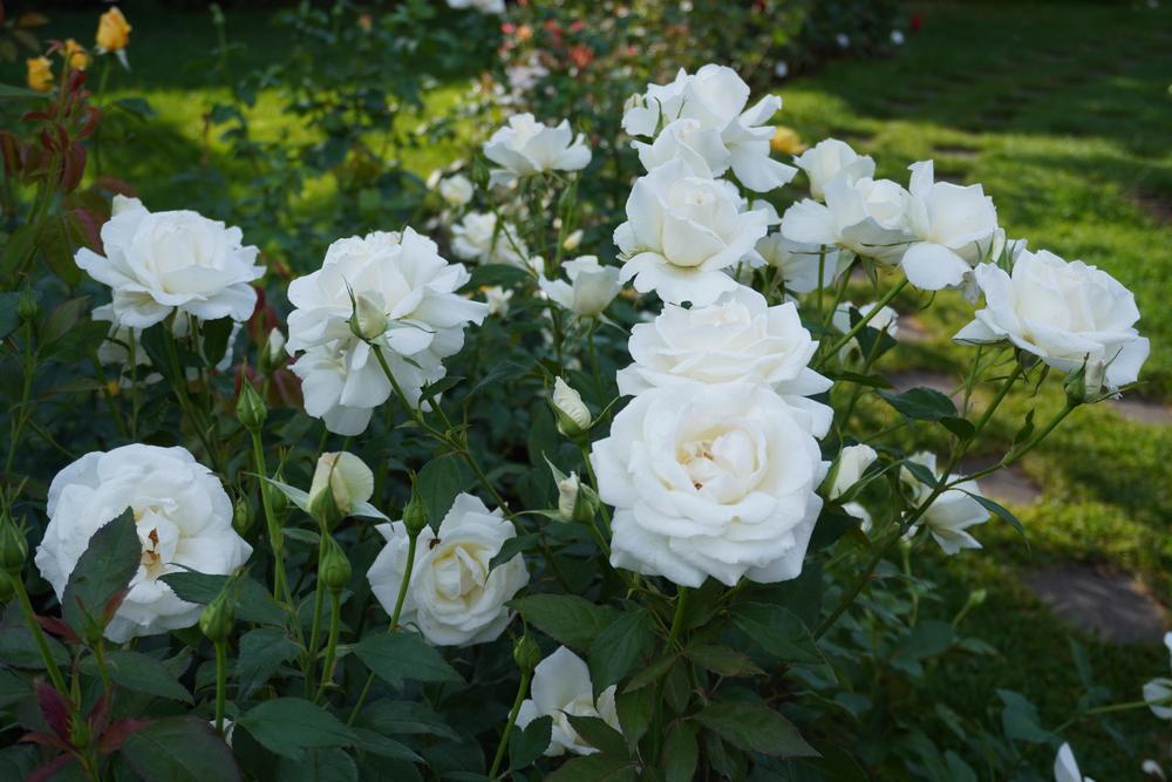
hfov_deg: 47.9
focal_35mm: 40
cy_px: 391
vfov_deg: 33.0
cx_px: 586
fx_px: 1319
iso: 100
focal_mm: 27
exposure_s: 1/320
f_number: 4.5
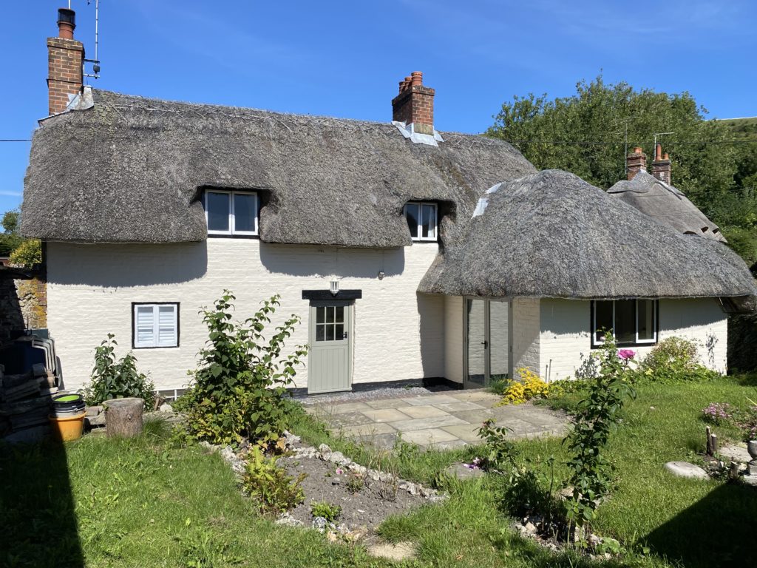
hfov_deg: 67.3
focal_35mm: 26
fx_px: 569
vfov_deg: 53.1
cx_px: 378
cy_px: 284
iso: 32
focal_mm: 4.25
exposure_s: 1/3731
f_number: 1.8
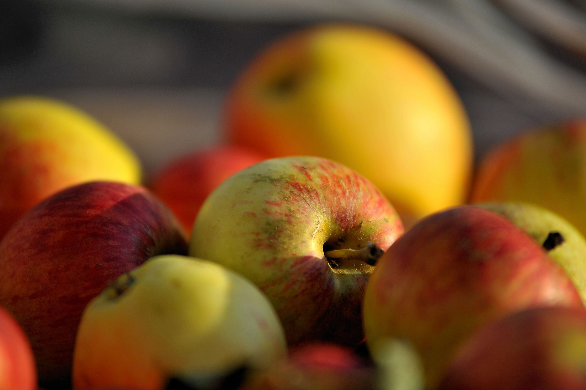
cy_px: 195
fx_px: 3253
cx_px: 293
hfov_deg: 10.3
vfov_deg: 6.9
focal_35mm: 200
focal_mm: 200
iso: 320
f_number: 2.8
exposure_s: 1/3000
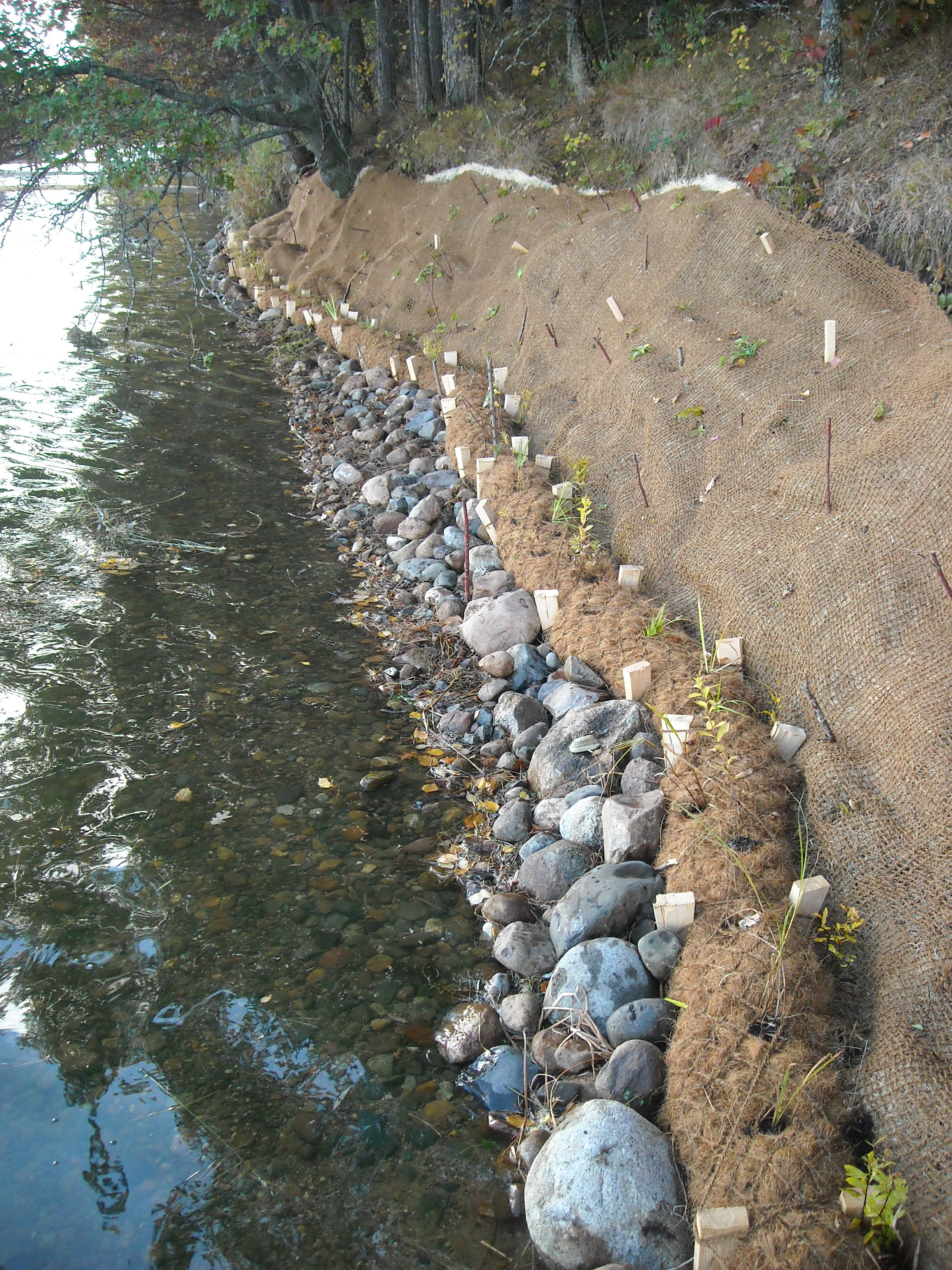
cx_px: 476
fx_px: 1283
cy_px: 635
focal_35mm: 35
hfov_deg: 40.7
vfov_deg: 52.6
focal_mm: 5.7
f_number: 2.8
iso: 270
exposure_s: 1/228
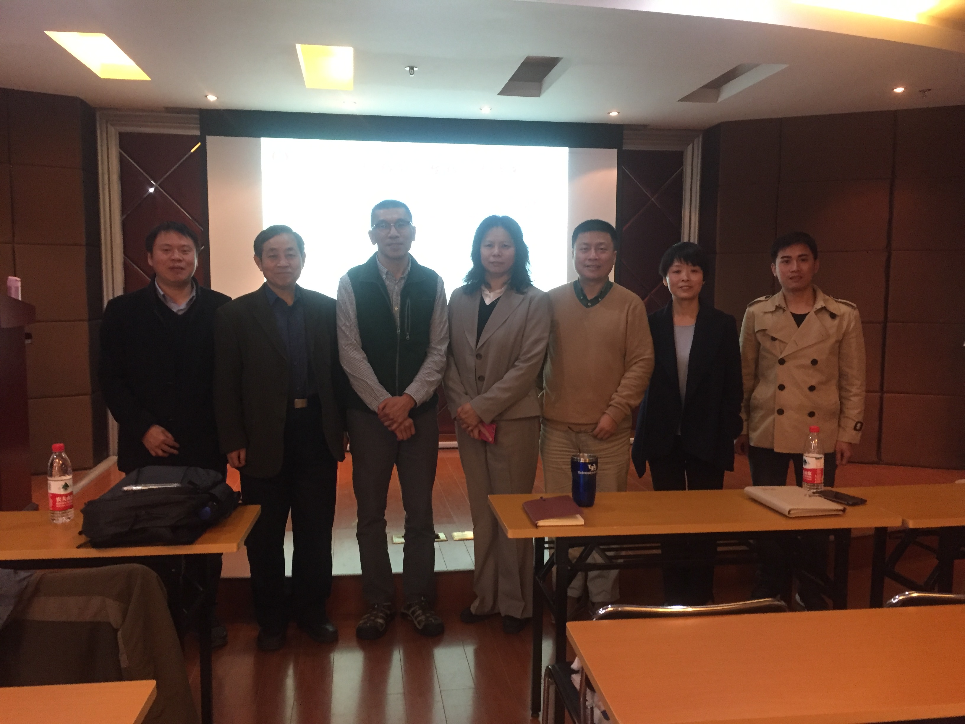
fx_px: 808
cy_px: 362
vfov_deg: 48.2
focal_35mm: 29
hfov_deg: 61.7
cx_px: 482
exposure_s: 1/33
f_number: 2.2
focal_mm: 4.15
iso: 250
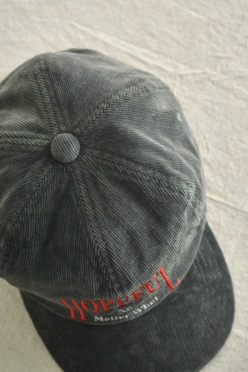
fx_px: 651
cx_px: 124
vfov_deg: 31.9
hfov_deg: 21.6
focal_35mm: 63
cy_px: 186
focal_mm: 63
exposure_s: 1/320
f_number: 5.6
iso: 2500
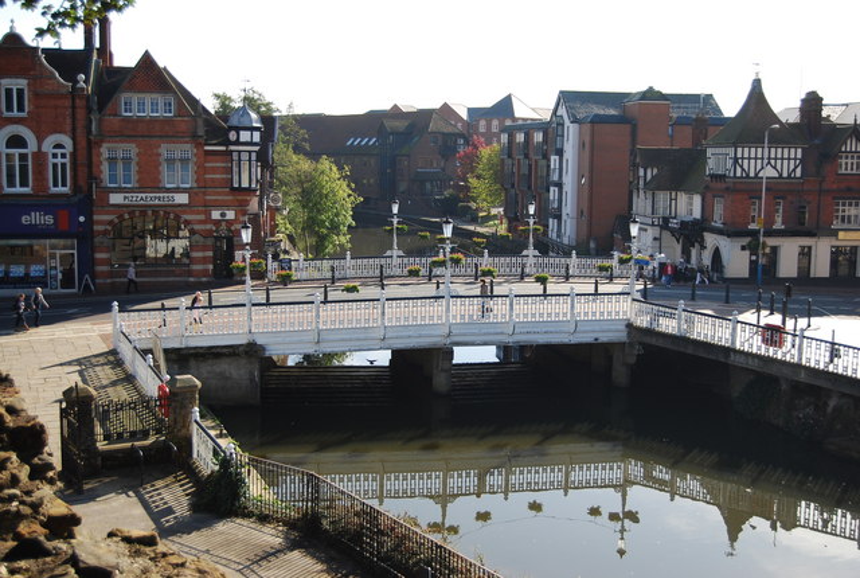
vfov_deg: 30.0
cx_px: 430
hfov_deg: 43.5
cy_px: 289
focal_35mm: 45
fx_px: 1078
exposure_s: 1/640
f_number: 4.2
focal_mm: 30
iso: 200
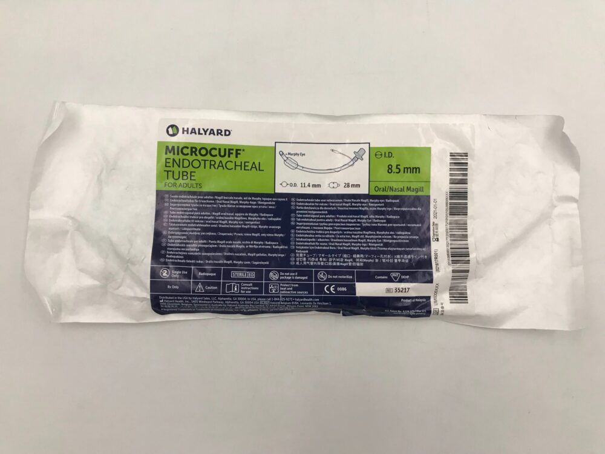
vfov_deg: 49.7
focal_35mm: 28
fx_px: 489
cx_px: 302
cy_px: 227
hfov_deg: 63.4
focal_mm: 3.99
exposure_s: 1/40
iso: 25
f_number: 1.8
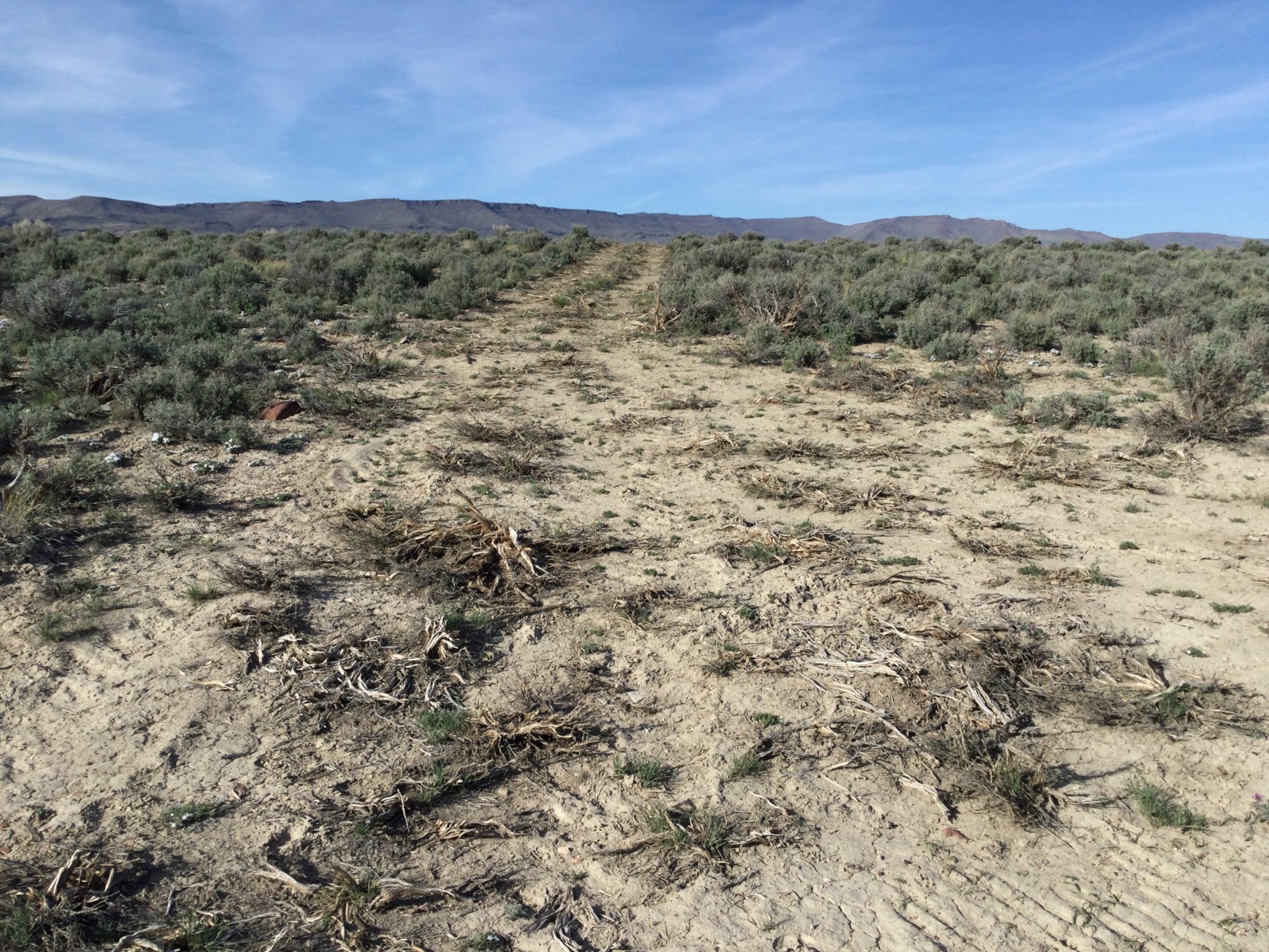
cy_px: 476
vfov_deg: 45.4
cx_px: 634
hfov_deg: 58.4
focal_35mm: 31
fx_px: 1136
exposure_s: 1/1481
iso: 25
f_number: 2.4
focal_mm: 3.3
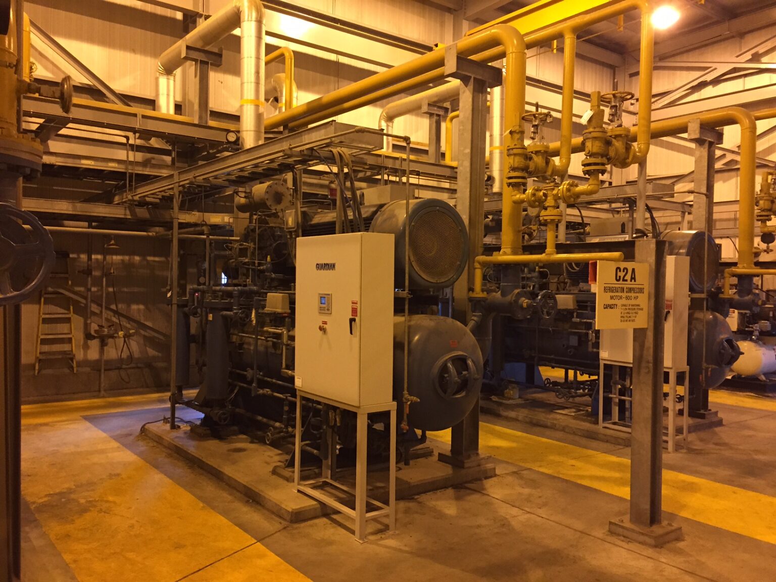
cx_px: 388
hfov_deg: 61.7
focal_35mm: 29
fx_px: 650
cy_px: 291
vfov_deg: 48.2
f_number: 2.2
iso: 200
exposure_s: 1/30
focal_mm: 4.15
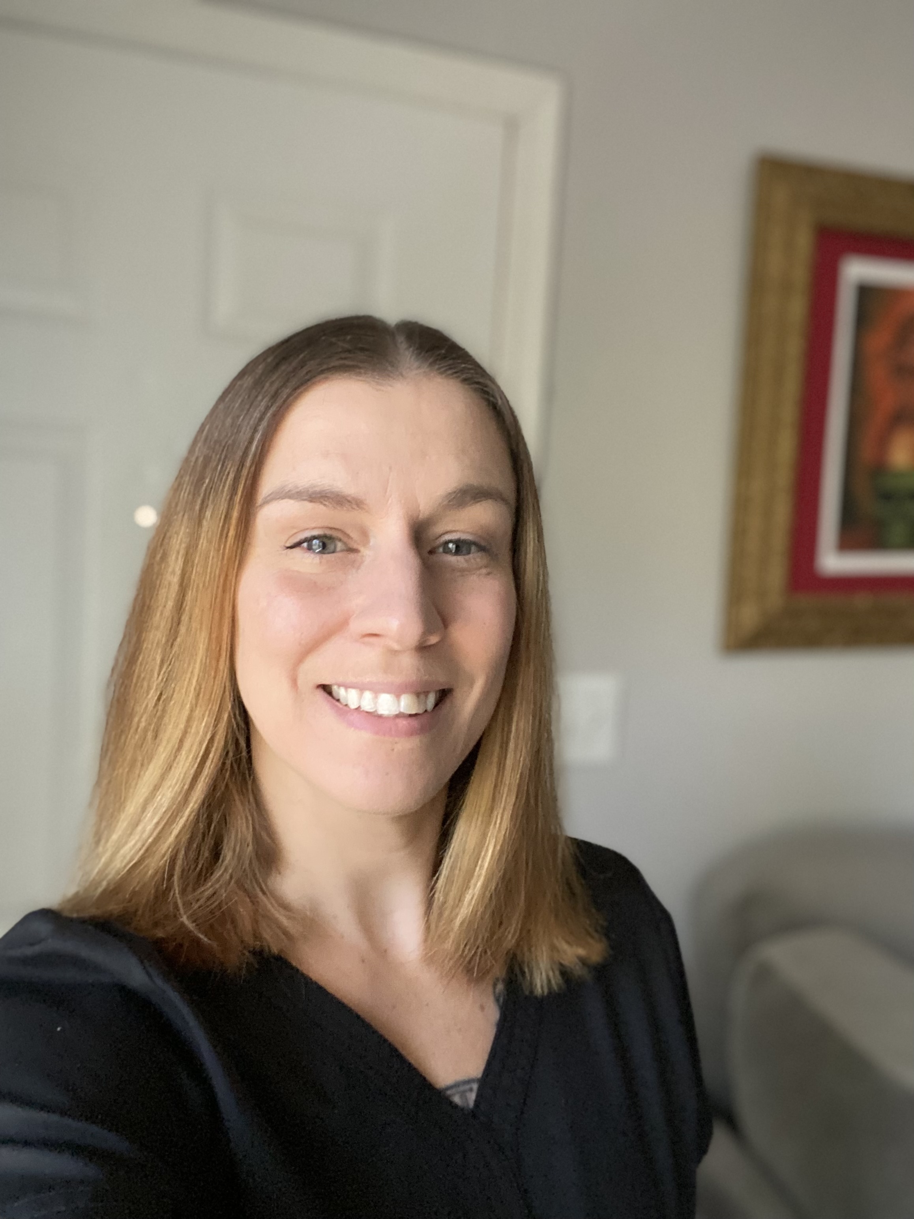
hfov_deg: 46.8
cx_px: 457
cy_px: 610
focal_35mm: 30
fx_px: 1056
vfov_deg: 60.0
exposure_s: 1/60
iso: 320
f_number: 2.2
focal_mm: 2.71
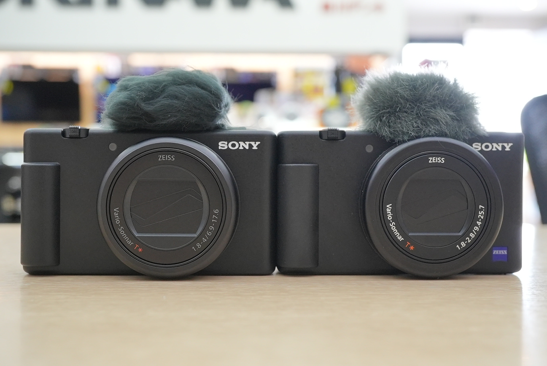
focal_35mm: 45
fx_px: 684
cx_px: 274
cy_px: 183
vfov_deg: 29.9
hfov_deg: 43.6
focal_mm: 30
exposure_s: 1/60
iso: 2500
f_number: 5.6
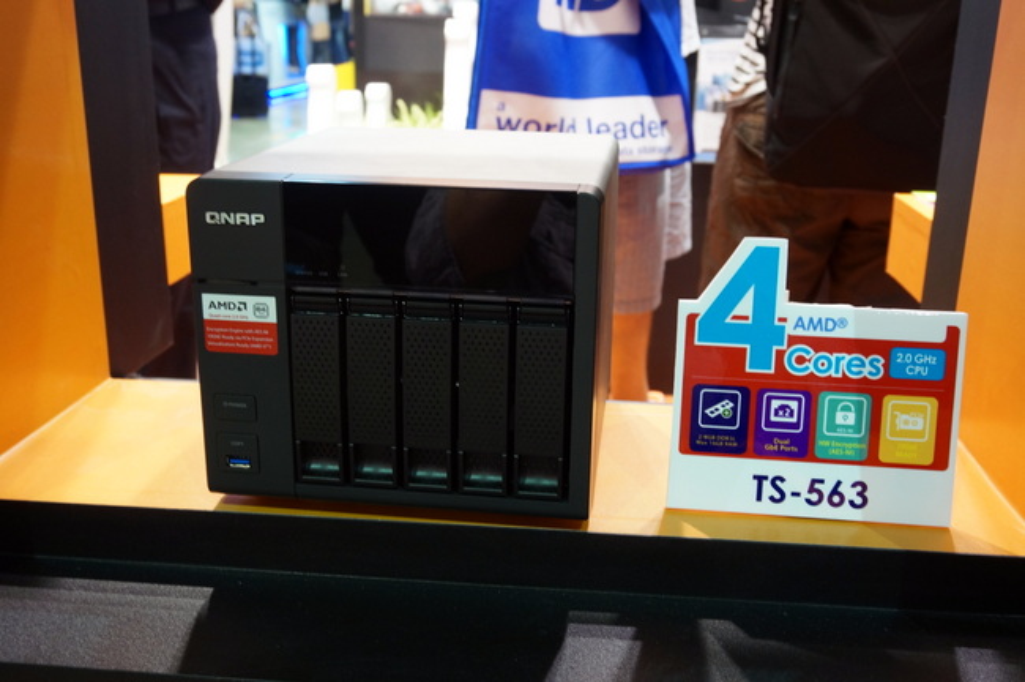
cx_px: 512
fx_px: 1067
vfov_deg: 35.4
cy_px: 341
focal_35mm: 38
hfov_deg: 51.3
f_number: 6.3
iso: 800
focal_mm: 25
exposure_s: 1/15
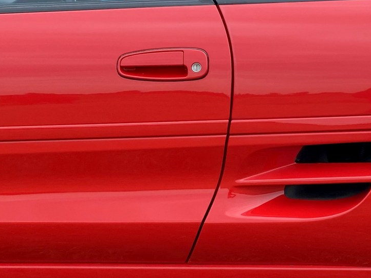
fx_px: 772
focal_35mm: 72
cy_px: 96
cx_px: 427
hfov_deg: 24.8
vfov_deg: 20.4
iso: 32
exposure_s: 1/833
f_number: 1.8
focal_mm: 4.25
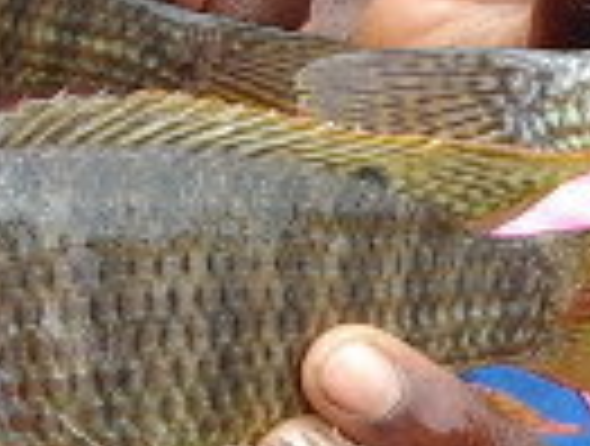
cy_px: 239
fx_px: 3162
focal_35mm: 185
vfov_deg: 8.1
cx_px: 455
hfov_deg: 10.6
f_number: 4.8
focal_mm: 5.8
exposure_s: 1/100
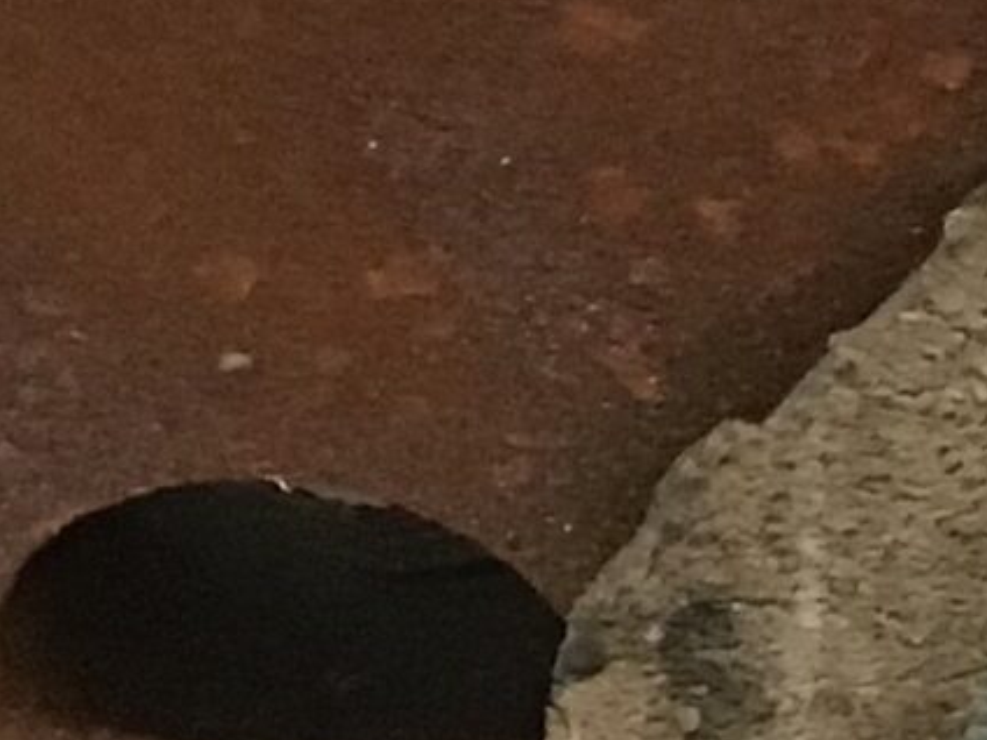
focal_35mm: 187
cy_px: 952
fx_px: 5332
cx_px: 2044
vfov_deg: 7.8
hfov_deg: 9.8
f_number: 2.4
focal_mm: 3.3
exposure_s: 1/30
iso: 125
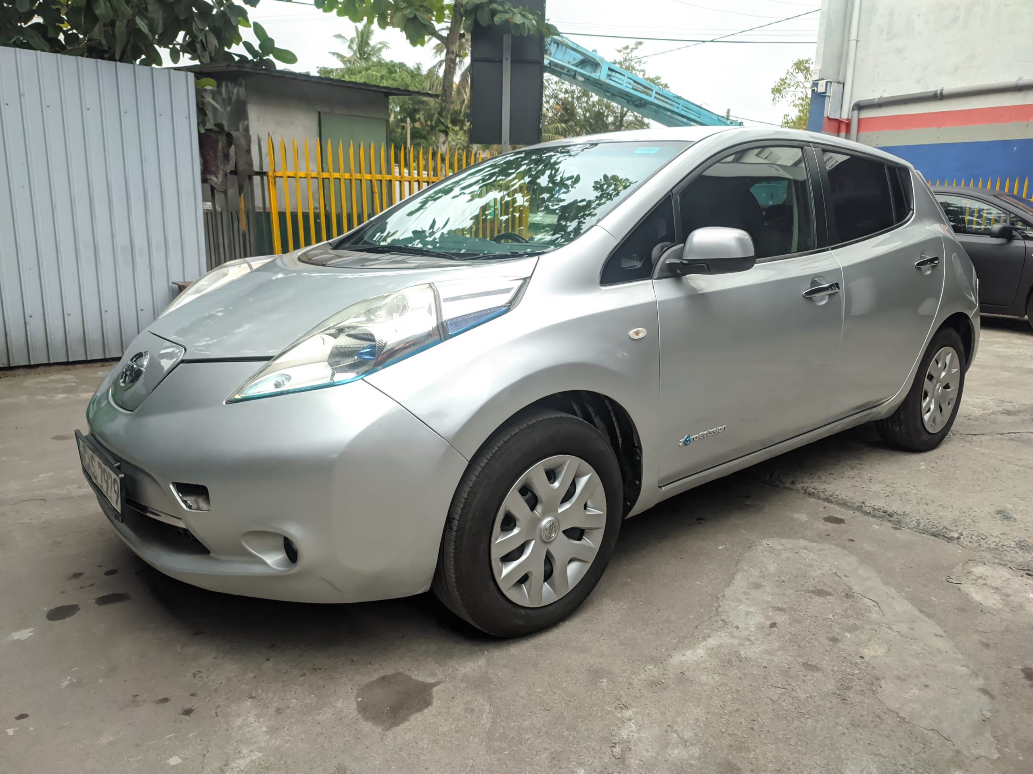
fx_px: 746
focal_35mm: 25
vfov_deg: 54.9
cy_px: 387
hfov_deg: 69.4
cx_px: 516
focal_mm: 6.04
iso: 229
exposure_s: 1/100
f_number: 1.9
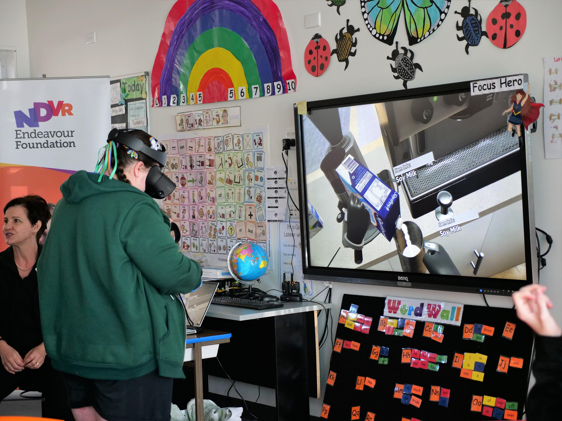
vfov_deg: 21.0
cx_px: 281
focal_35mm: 70
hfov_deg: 27.8
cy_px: 210
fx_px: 1136
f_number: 2.8
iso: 640
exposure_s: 1/80
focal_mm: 35
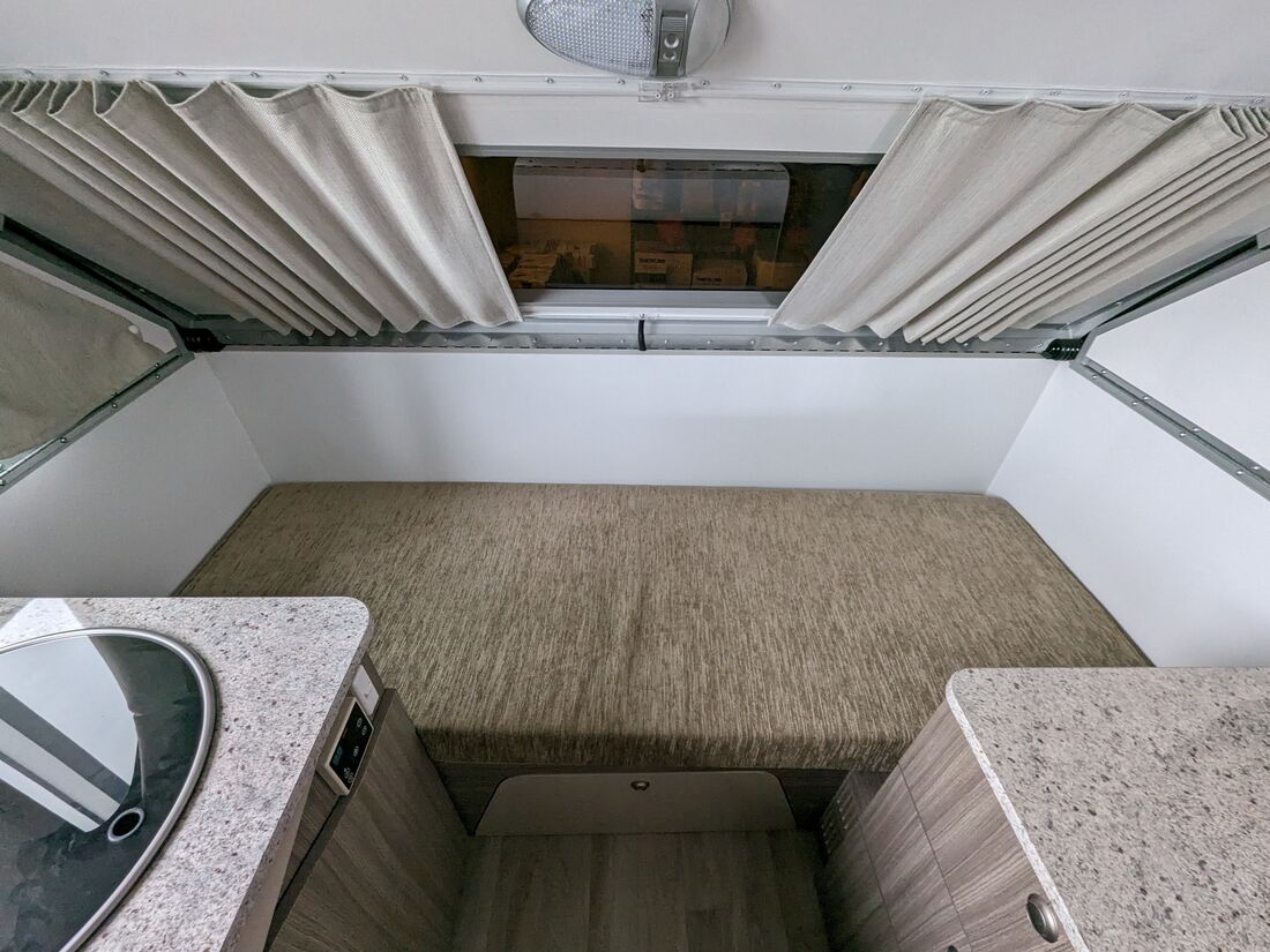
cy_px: 476
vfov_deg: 89.9
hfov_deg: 106.2
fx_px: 477
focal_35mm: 13
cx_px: 635
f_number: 2.2
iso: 150
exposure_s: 1/50
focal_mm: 1.95
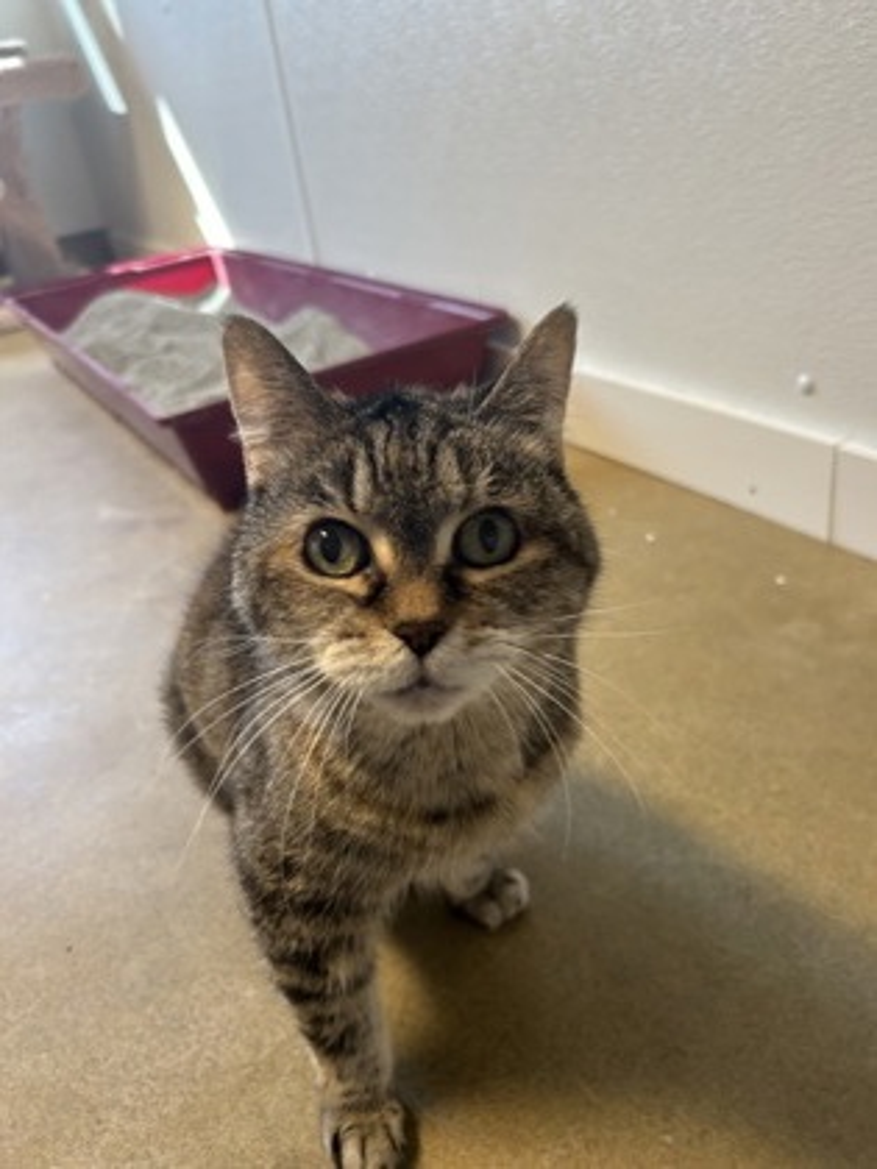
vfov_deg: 67.3
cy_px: 584
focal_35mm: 26
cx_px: 438
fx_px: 878
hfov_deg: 53.1
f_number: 1.5
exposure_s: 1/60
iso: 100
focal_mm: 5.7
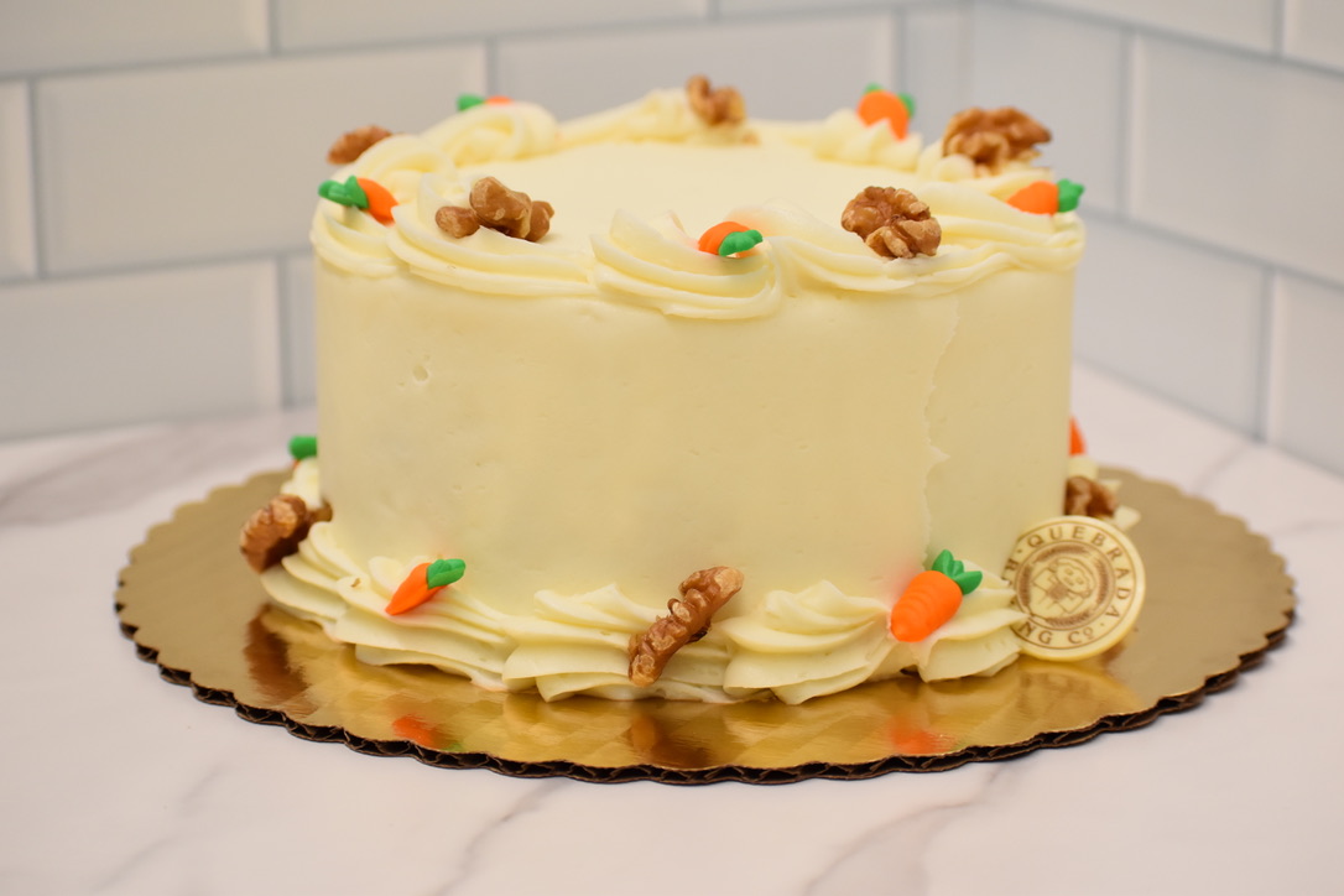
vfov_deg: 13.0
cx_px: 672
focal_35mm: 105
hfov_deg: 19.5
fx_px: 3920
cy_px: 448
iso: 800
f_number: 5.6
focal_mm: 70
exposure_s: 1/125
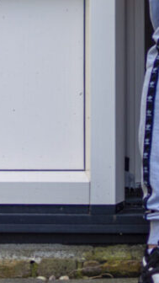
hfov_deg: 3.8
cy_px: -186
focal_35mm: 319
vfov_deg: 6.6
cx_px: 264
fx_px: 2391
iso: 125
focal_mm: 50
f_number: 1.4
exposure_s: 1/1250
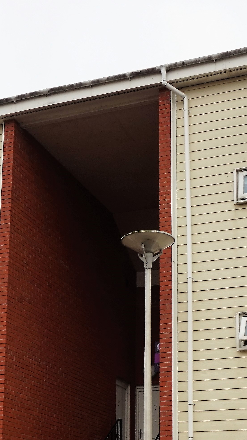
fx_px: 687
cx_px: 98
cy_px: 318
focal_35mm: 59
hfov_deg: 20.4
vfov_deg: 34.8
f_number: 10
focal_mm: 16
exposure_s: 1/60
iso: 100
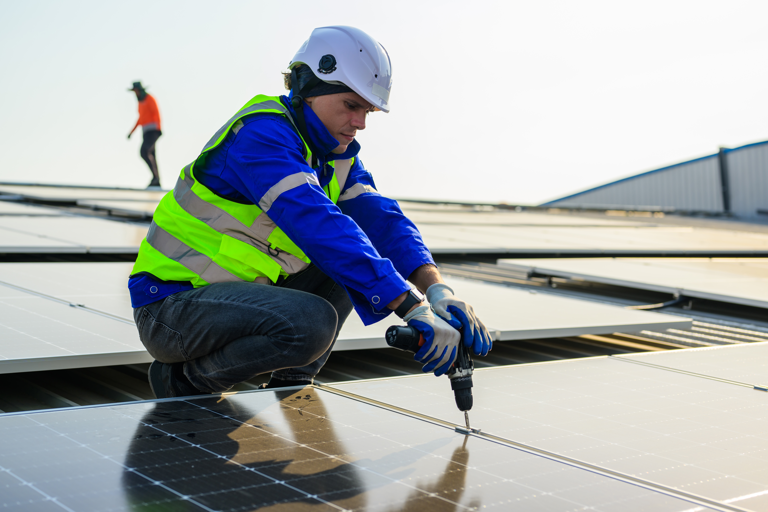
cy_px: 256
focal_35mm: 50
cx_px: 384
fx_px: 1067
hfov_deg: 39.6
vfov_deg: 27.0
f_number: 3.5
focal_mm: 50
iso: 64
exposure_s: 1/640
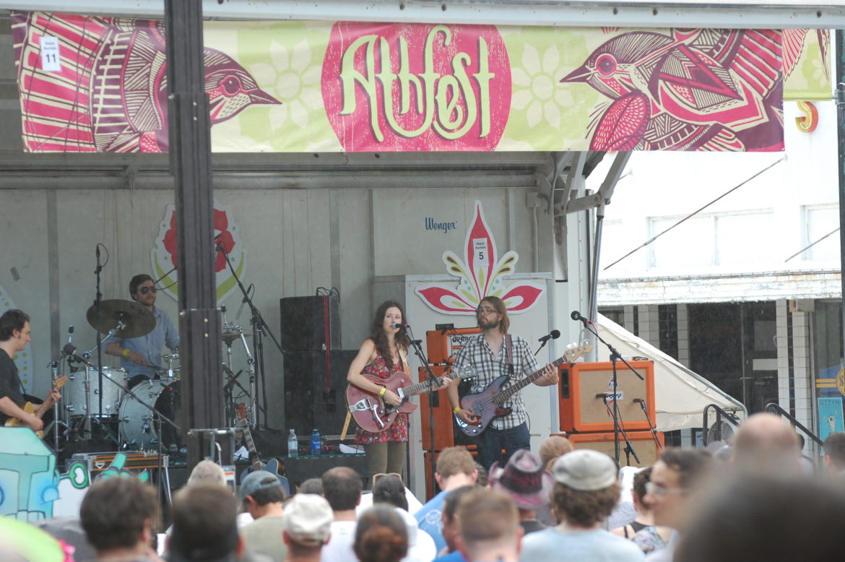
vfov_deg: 7.3
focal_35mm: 188
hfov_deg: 11.0
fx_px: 4397
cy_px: 281
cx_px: 422
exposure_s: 1/250
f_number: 4.8
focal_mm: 125
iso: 400
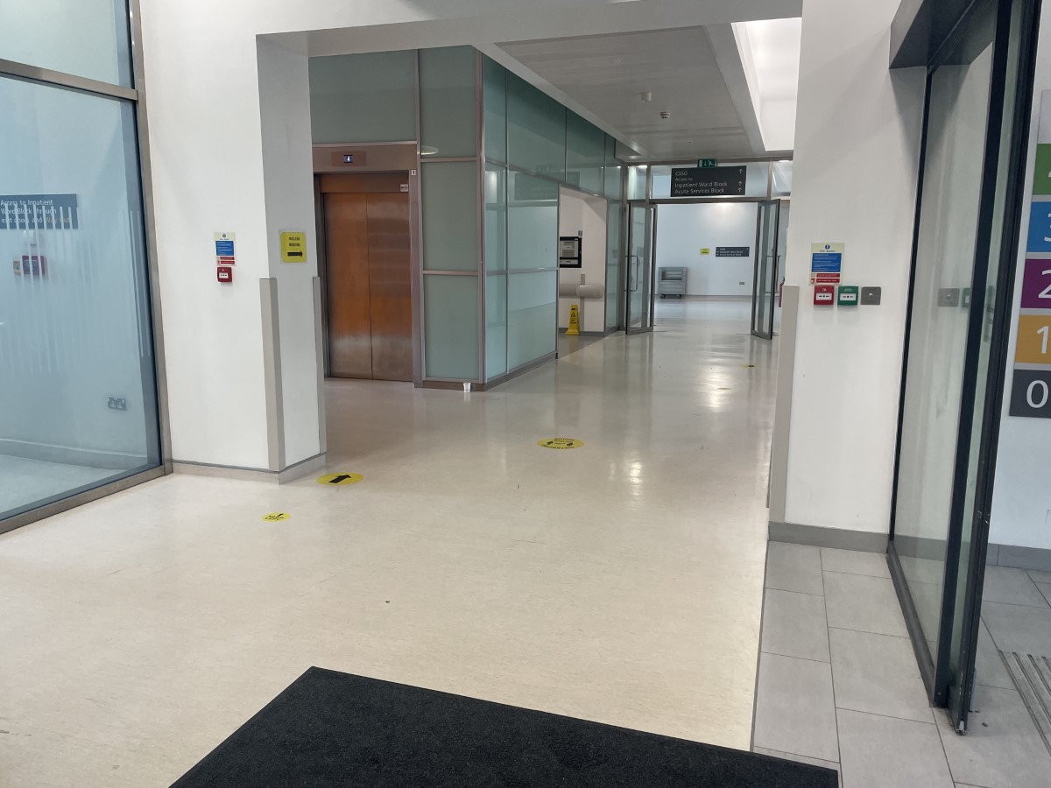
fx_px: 789
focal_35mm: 26
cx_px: 526
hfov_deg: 67.3
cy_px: 394
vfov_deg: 53.1
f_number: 1.6
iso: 80
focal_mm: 4.2
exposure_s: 1/100
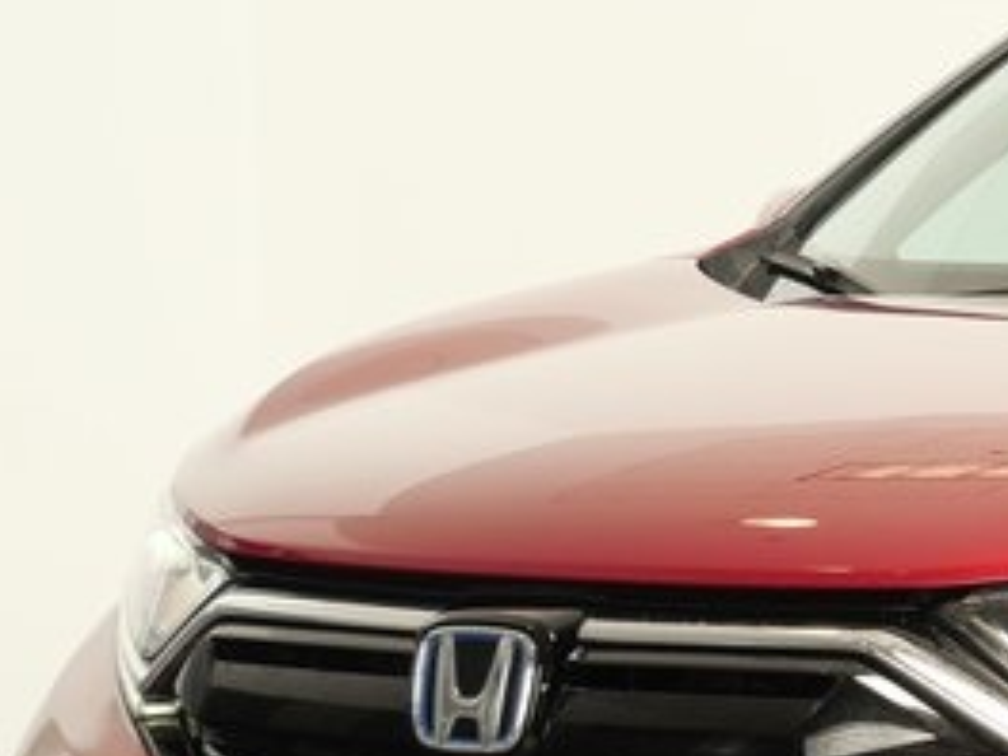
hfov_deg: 10.0
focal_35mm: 194
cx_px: 1367
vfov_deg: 7.6
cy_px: 809
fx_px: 5649
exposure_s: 1/200
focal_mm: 25
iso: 250
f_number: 5
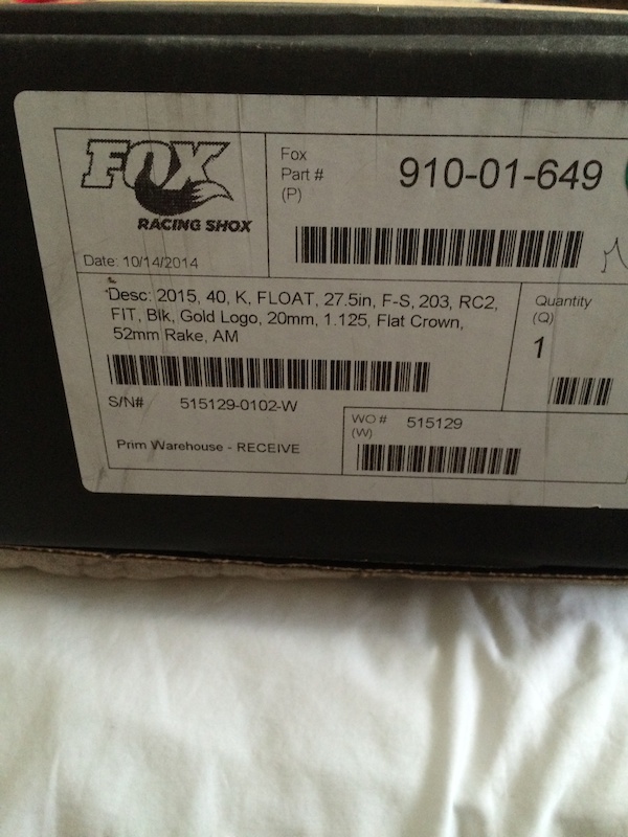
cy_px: 418
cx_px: 314
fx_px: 701
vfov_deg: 61.7
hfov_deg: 48.2
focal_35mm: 29
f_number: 2.2
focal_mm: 4.15
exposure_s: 1/30
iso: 250
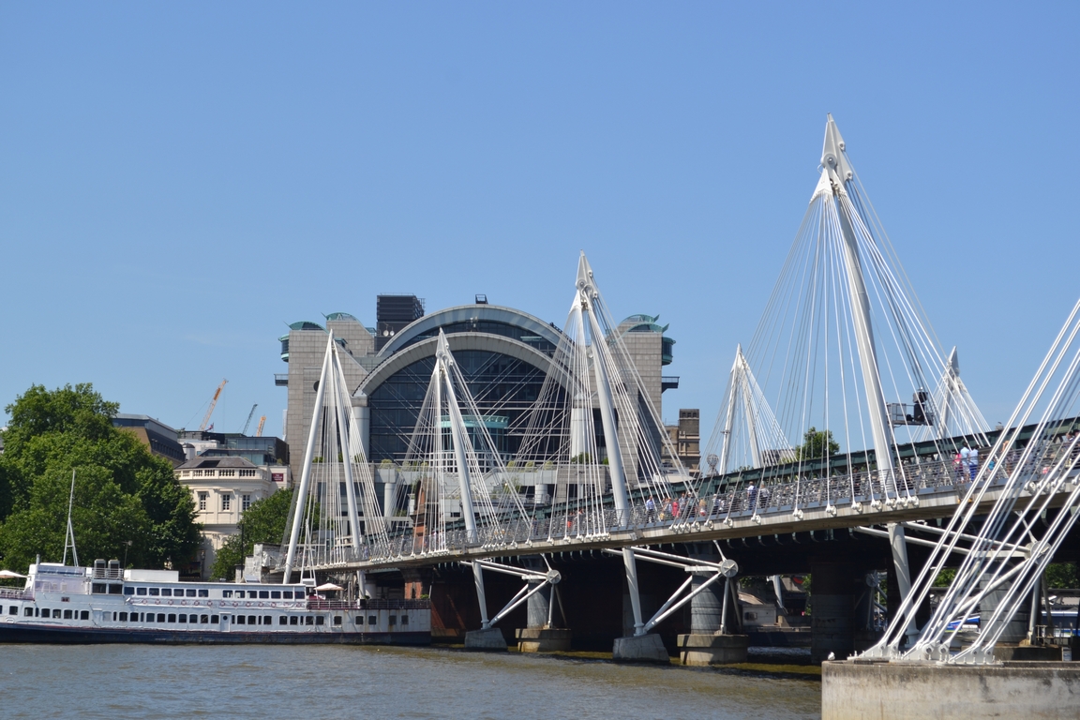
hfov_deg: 24.6
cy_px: 360
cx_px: 540
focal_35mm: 82
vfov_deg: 16.6
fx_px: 2475
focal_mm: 55
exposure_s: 1/250
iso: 100
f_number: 8
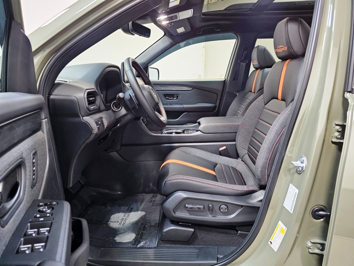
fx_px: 235
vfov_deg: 58.9
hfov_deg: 73.9
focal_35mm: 23
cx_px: 177
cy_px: 133
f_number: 1.7
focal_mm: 6.3
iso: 640
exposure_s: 1/24
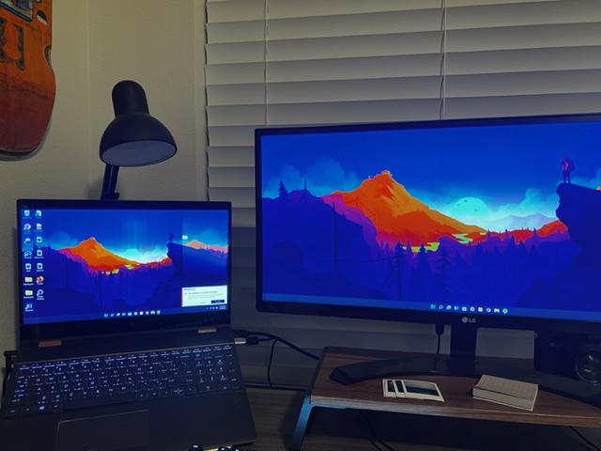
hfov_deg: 67.3
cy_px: 226
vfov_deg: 53.1
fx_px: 451
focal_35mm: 26
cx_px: 300
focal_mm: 5.7
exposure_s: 1/60
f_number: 1.5
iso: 160
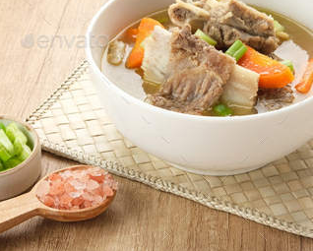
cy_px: 86
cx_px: 210
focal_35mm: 120
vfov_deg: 12.9
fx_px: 1113
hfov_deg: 16.0
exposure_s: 1/100
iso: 500
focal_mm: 46.3
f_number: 13
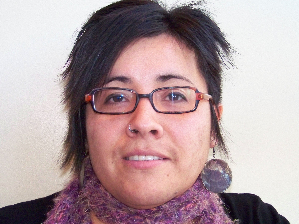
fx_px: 535
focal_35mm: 62
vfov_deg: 23.6
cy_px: 110
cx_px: 151
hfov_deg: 31.2
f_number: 3.2
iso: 800
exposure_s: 1/160
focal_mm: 11.7
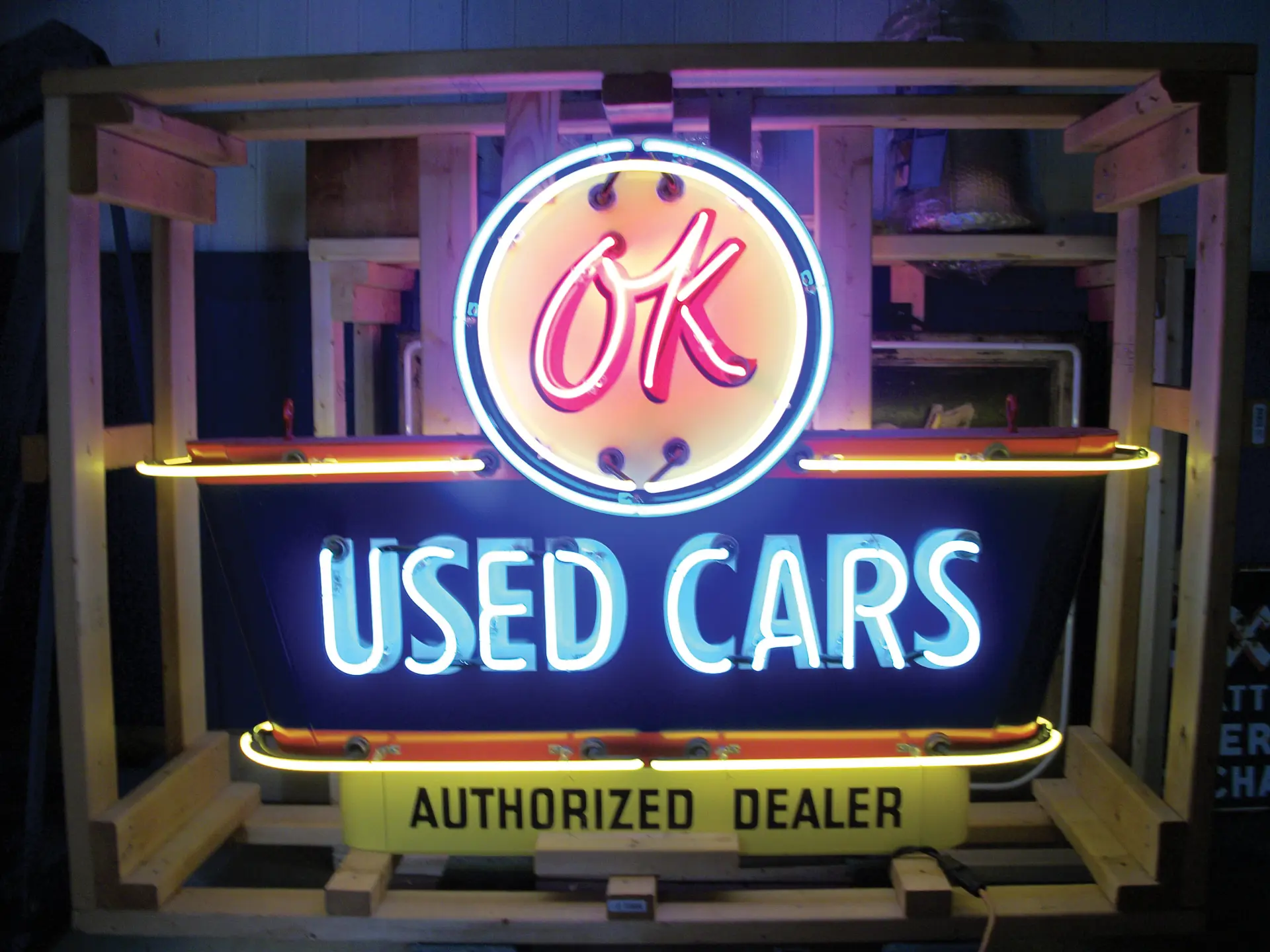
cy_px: 476
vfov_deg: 44.2
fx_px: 1174
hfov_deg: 56.8
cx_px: 635
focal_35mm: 32
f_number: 2.9
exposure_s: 1/30
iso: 98
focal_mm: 5.7
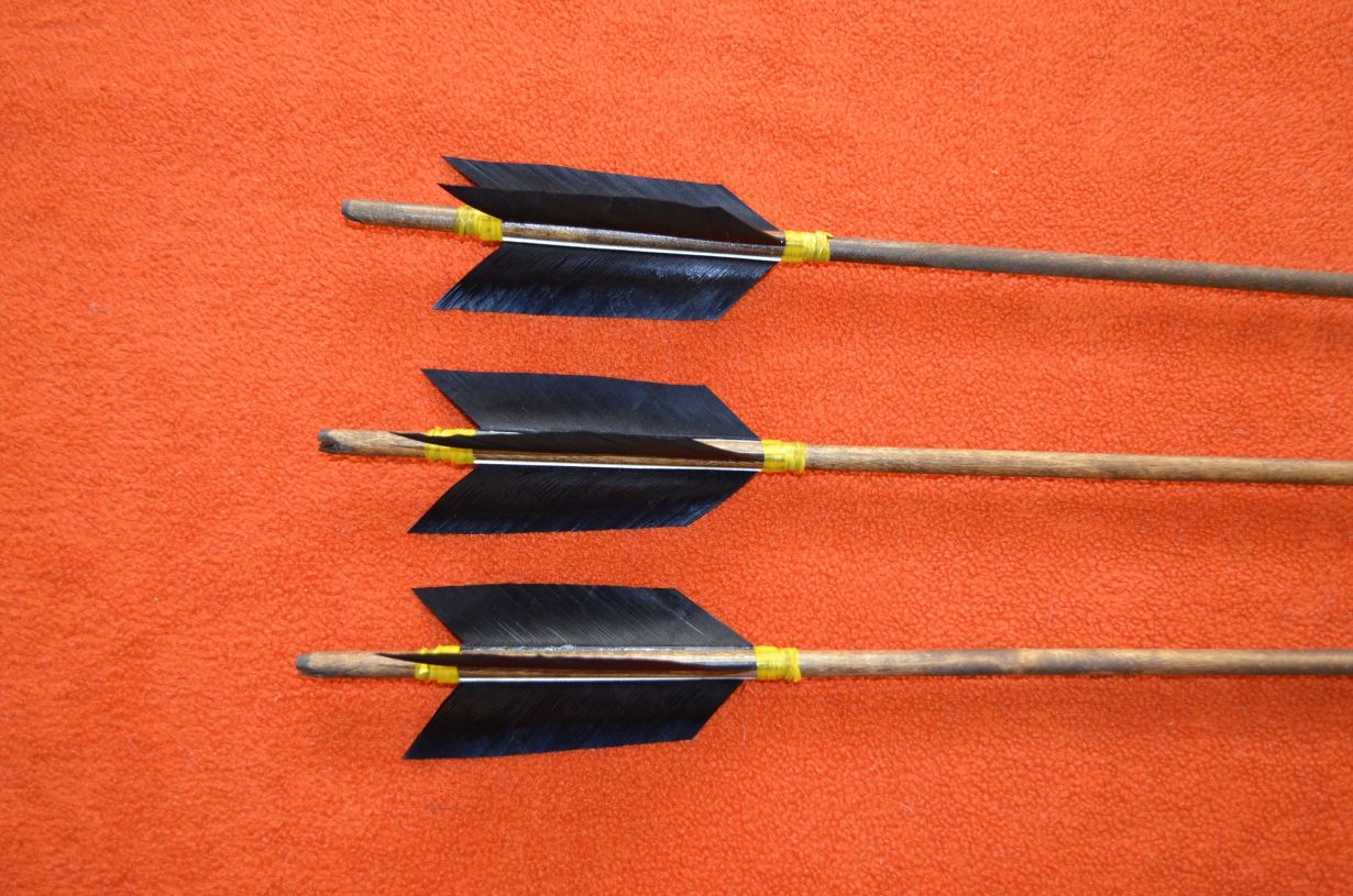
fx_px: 1350
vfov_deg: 36.7
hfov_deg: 53.2
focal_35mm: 36
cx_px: 676
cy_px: 448
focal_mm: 24
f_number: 4
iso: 2000
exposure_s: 1/60
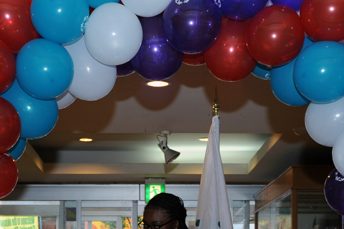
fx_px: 687
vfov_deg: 18.2
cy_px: 253
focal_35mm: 72
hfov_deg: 28.1
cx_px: 154
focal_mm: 24
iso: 250
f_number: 3.5
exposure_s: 1/50
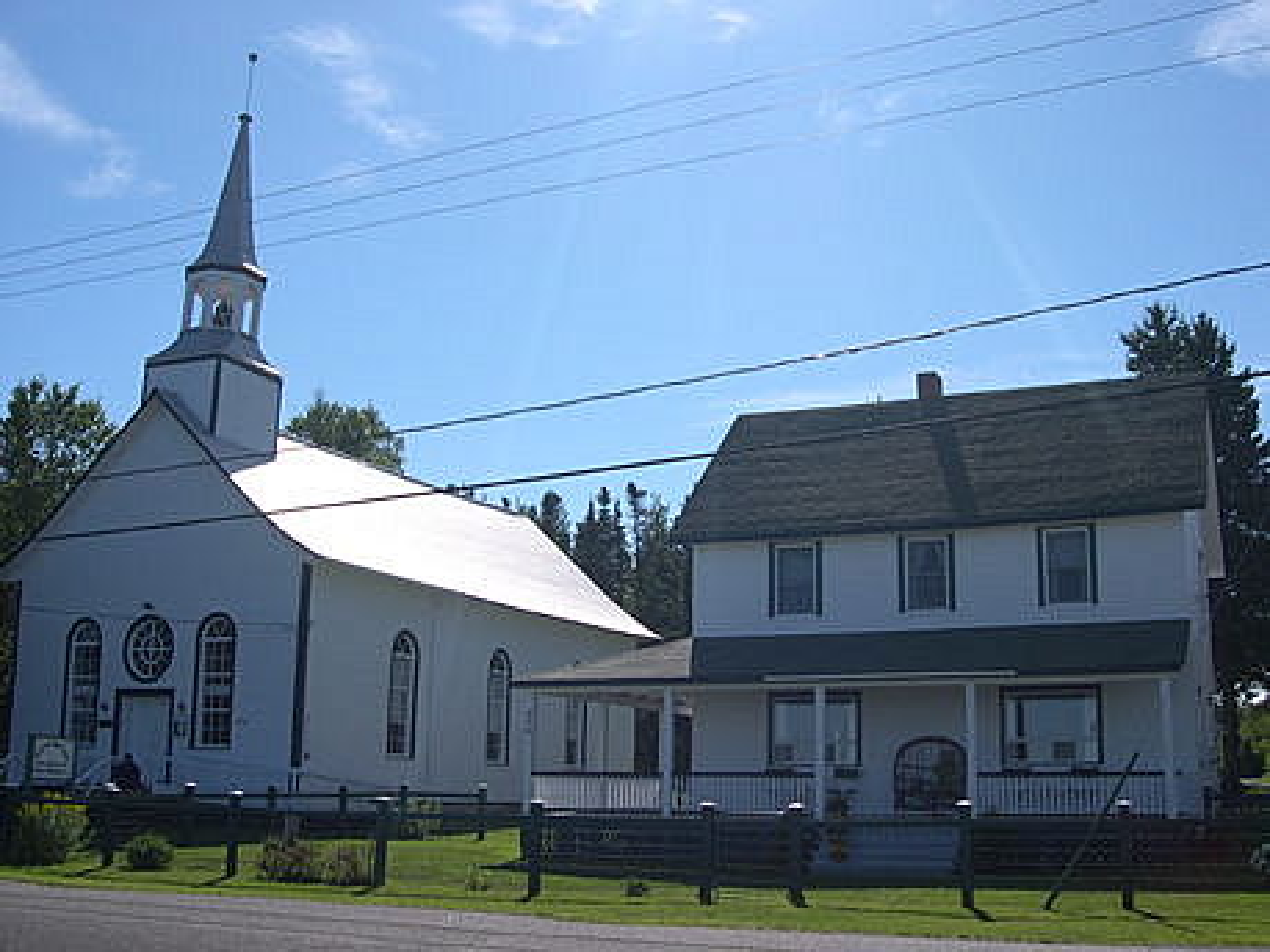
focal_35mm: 38
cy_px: 476
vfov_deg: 37.7
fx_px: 1394
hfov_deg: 49.0
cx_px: 635
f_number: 7.6
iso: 100
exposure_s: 1/298
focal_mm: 8
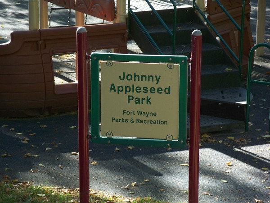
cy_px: 102
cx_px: 135
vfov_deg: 9.5
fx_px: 1217
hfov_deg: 12.7
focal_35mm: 156
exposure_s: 1/200
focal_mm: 32.9
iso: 200
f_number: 4
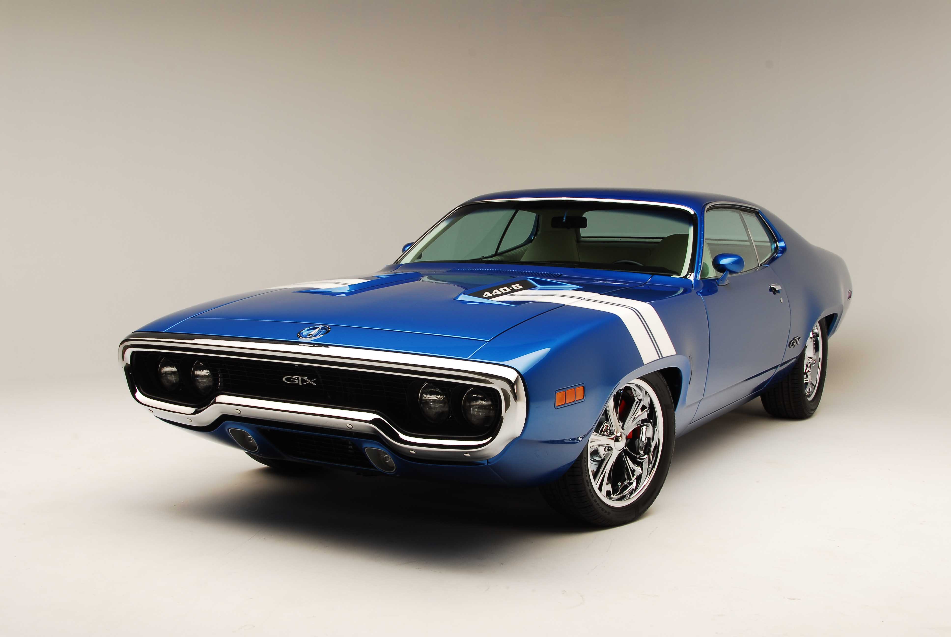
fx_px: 1111
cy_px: 318
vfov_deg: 32.0
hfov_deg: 46.3
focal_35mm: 42
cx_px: 476
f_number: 11
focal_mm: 28
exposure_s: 1.6
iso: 100
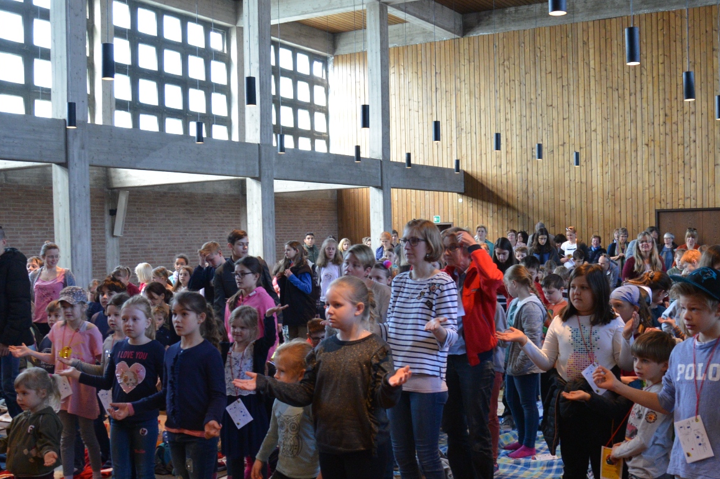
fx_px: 860
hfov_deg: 45.1
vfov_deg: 31.2
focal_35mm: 43
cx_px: 444
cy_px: 259
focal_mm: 24
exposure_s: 1/60
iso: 2000
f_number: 4
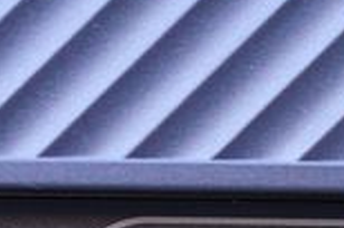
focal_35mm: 429
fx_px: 4091
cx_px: 214
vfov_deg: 3.2
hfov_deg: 4.8
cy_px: 572
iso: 320
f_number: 2.8
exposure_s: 1/60
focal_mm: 55
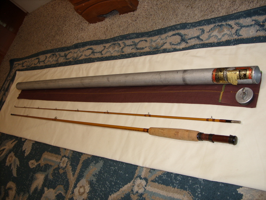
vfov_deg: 37.7
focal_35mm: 38
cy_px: 100
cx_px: 133
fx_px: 292
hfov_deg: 49.0
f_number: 2.8
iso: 50
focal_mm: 7.8
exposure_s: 1/30
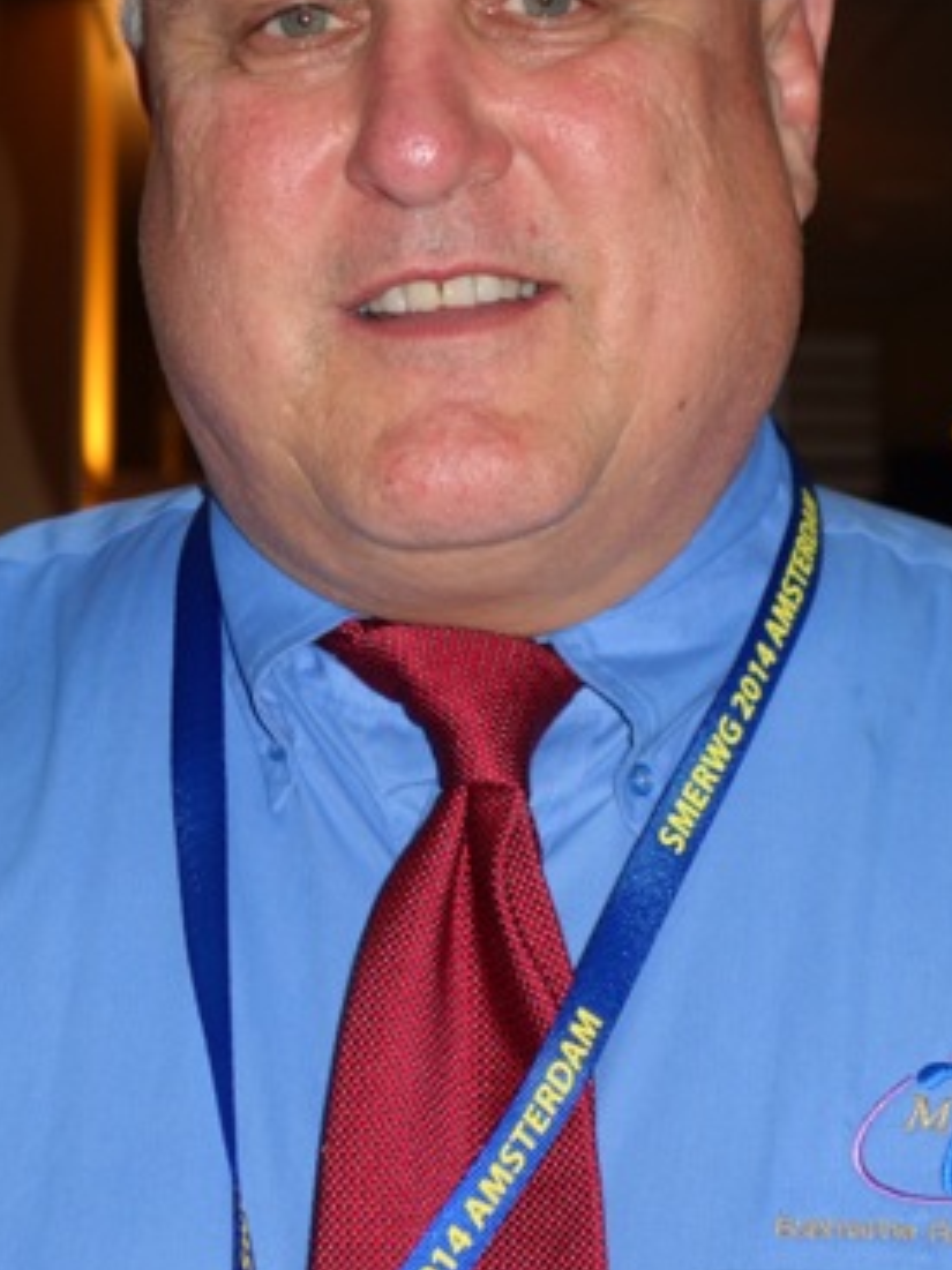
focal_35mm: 119
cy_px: 540
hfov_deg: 12.4
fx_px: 4366
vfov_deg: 16.5
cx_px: 544
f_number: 4
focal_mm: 26.26
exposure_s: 1/30
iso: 200
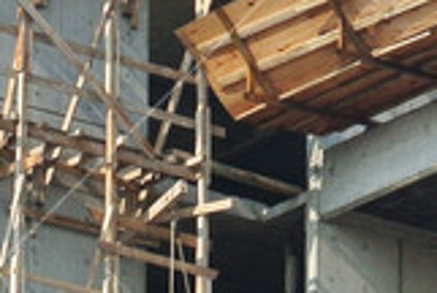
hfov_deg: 3.0
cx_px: 403
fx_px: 8282
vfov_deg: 2.0
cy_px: -140
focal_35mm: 681
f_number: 4.5
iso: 100
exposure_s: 1/400
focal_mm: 39.8
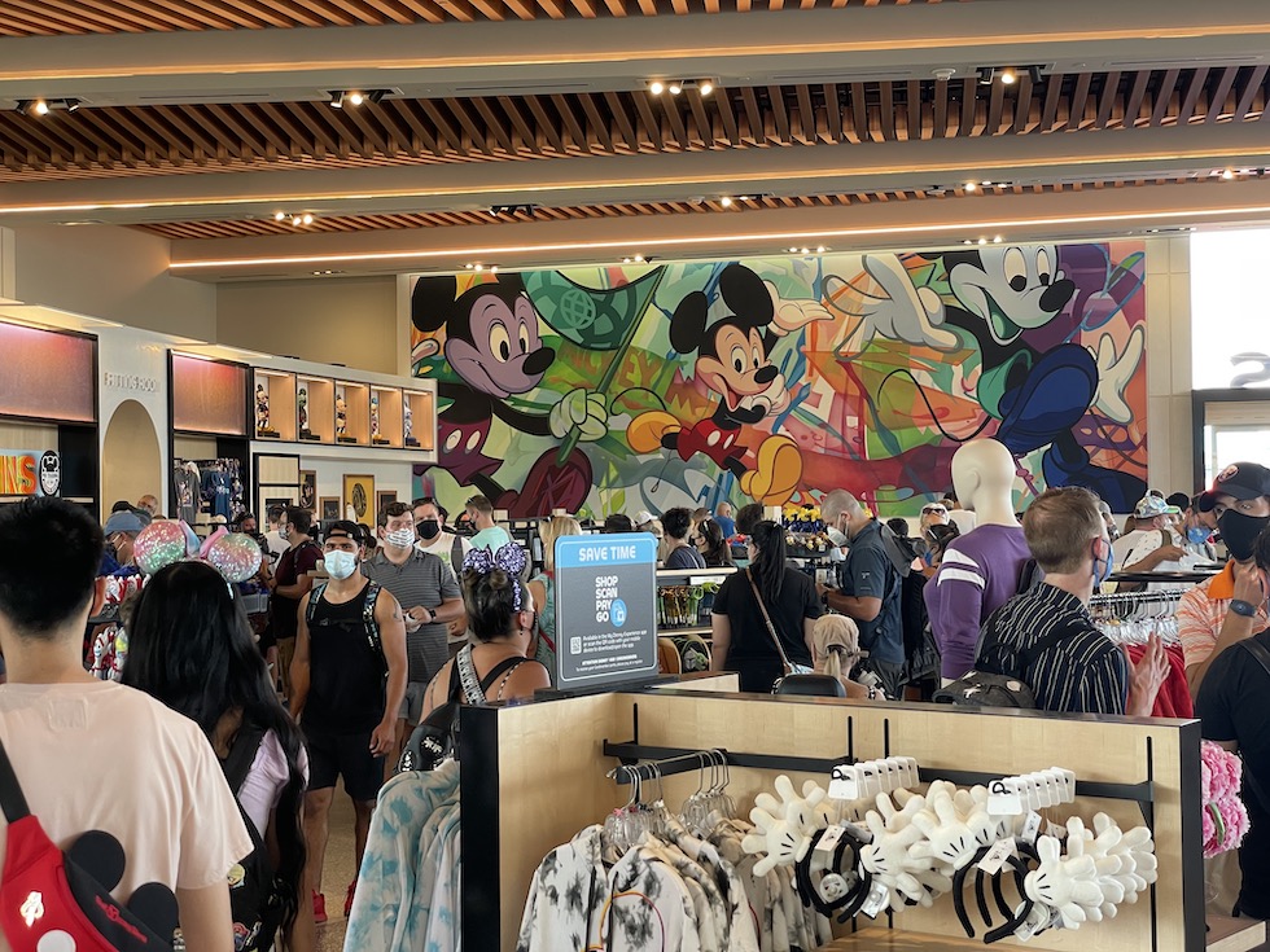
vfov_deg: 28.0
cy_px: 476
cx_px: 635
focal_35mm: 52
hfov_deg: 36.8
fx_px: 1908
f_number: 2
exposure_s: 1/121
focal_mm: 6
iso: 125
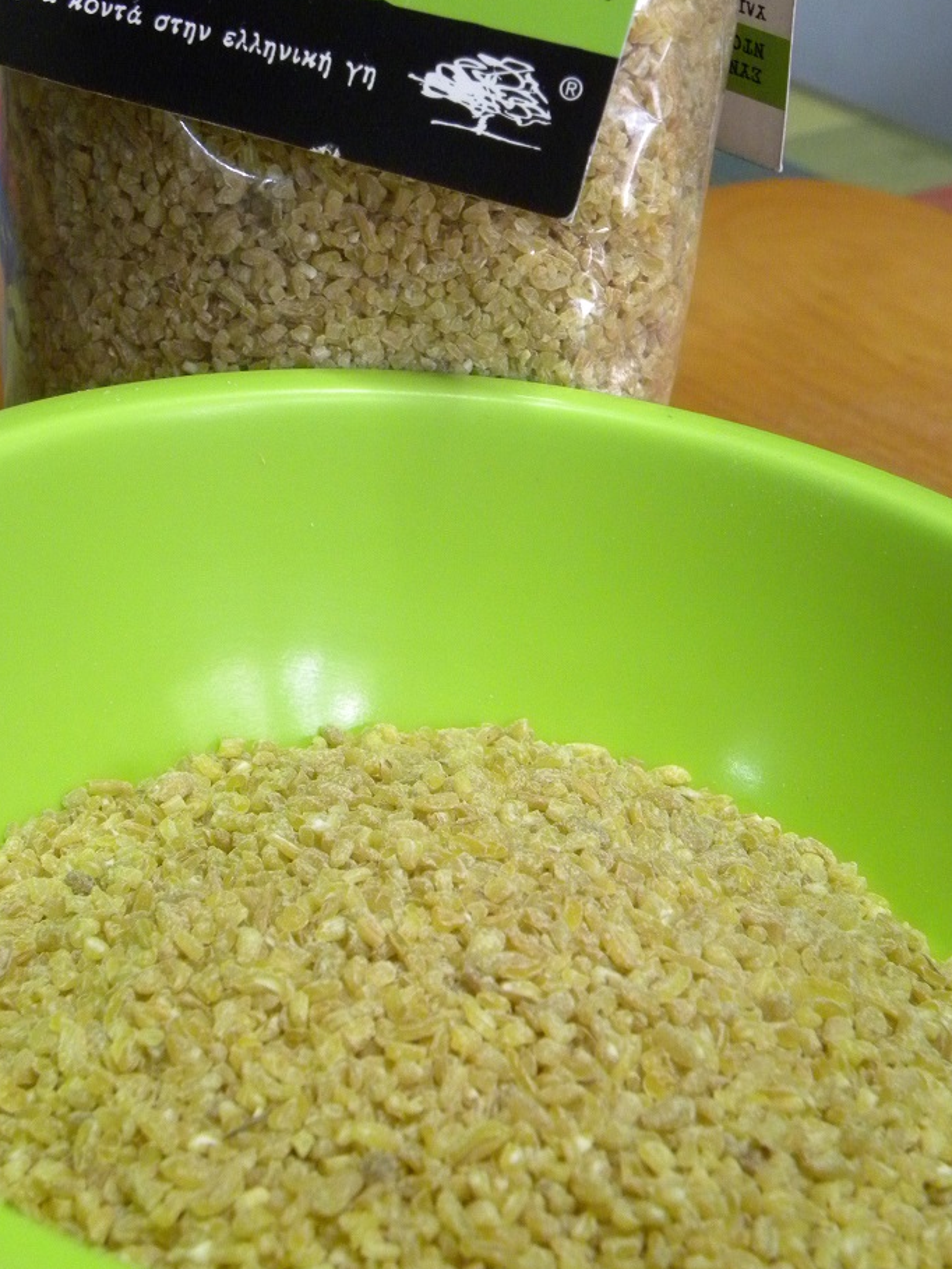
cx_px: 473
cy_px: 734
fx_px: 2236
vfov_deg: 31.6
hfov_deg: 24.0
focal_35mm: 61
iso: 400
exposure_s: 1/27.4
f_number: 3.5
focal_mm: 9.2
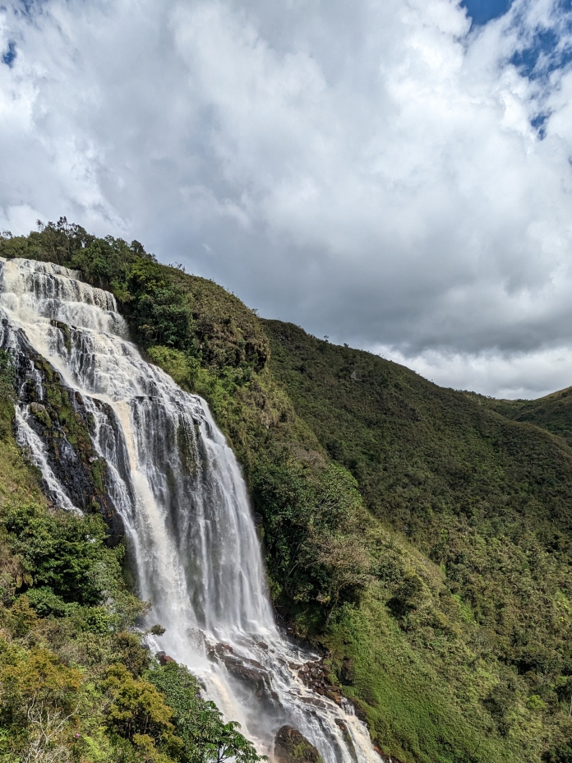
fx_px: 507
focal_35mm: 23
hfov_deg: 58.3
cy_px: 544
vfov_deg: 70.4
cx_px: 224
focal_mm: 2.35
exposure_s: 1/2817
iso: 50
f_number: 2.2
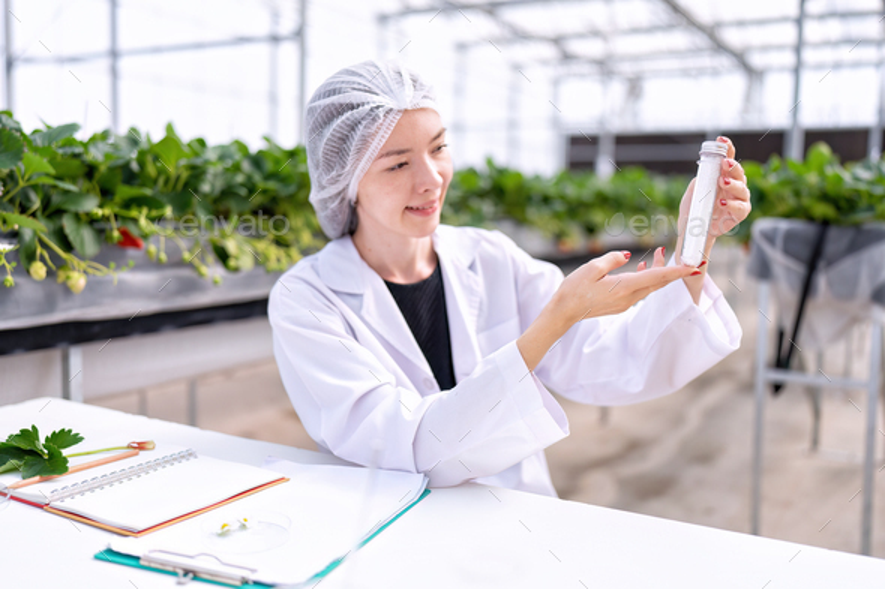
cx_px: 442
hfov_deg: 54.4
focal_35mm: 35
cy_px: 294
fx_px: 860
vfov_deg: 37.8
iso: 320
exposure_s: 1/8000
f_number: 1.4
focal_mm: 35
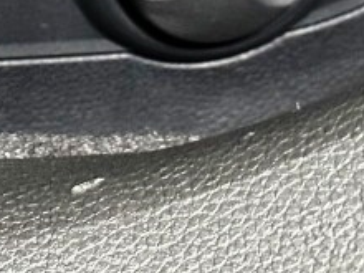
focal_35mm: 223
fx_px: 2345
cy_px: -96
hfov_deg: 8.5
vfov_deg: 6.6
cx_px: -314
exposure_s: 1/30
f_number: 1.78
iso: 640
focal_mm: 6.86
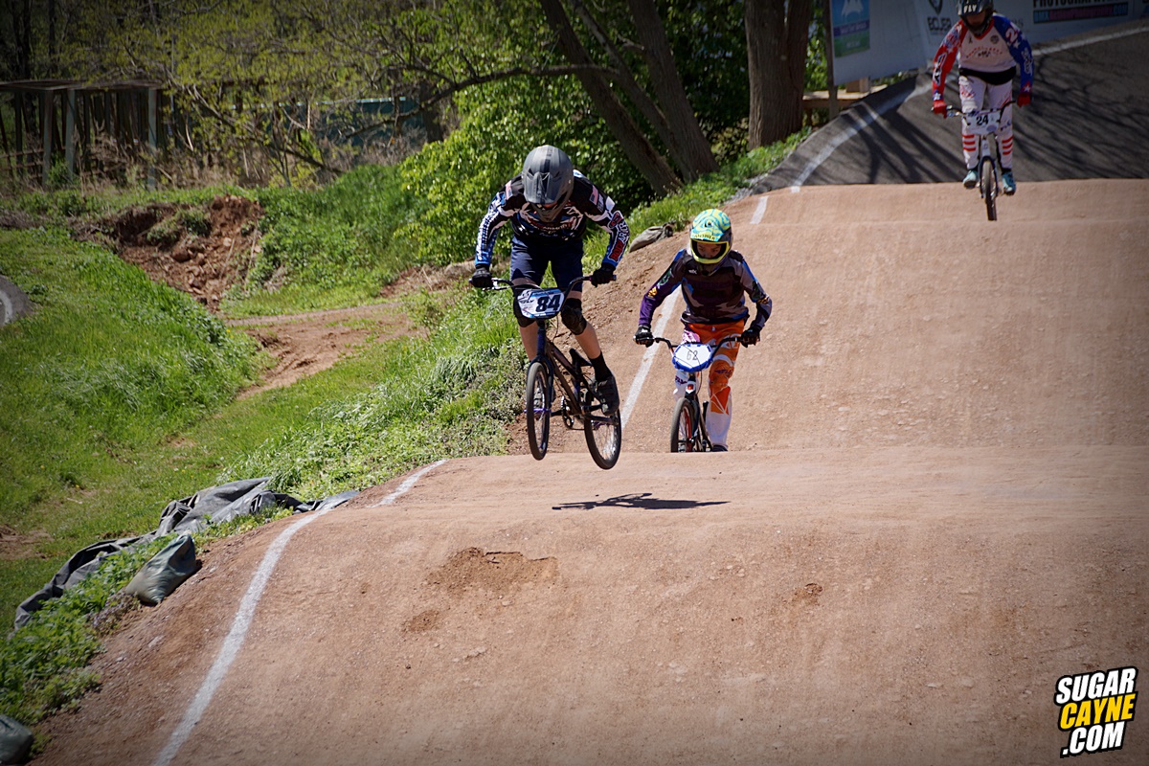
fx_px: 5266
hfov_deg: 12.5
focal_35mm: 165
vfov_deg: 8.3
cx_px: 574
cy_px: 383
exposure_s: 1/1000
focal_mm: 110
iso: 200
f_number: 6.3
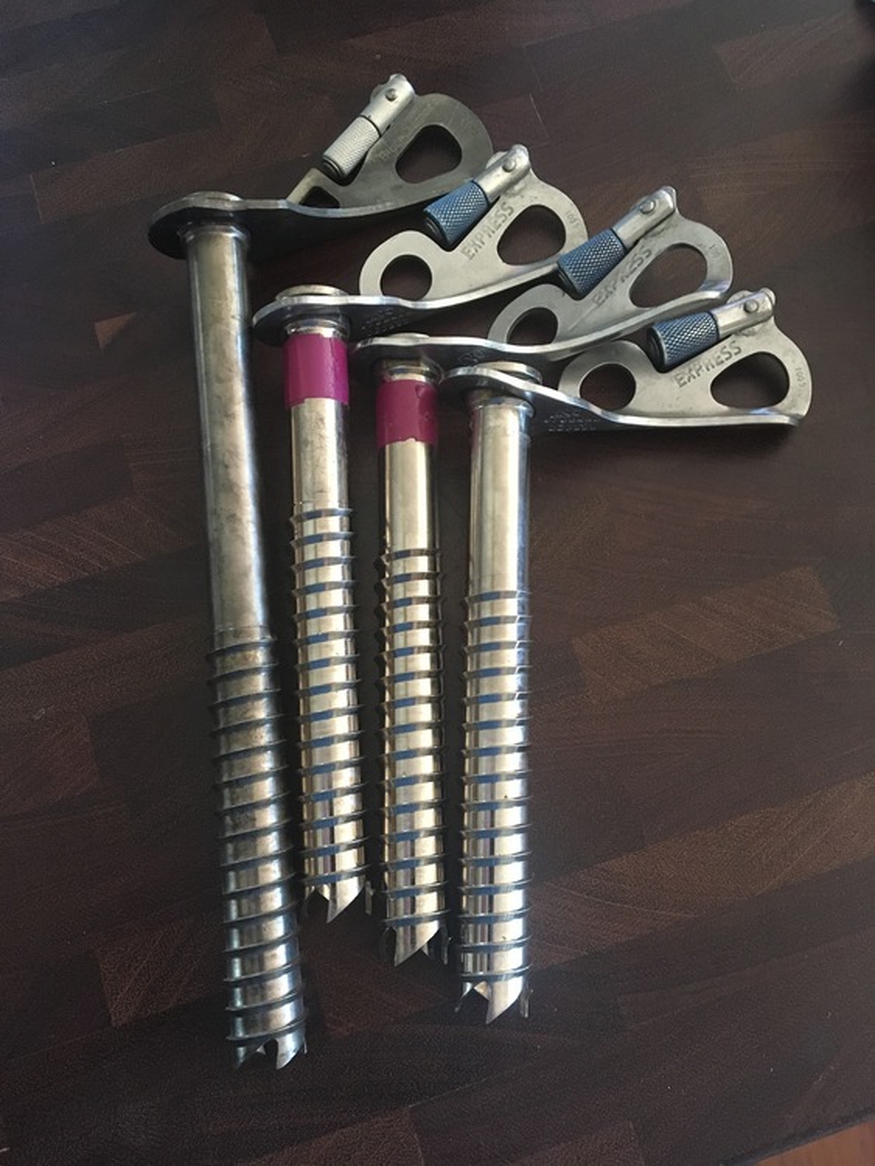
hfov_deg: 48.3
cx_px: 438
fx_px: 977
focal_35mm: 29
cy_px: 583
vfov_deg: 61.6
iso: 200
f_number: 2.2
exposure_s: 1/20
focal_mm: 4.15
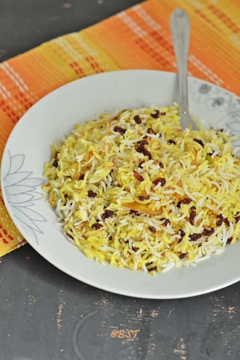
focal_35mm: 75
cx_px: 120
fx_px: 750
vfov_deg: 27.0
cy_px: 180
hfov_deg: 18.2
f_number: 4
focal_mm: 50
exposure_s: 1/60
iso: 400
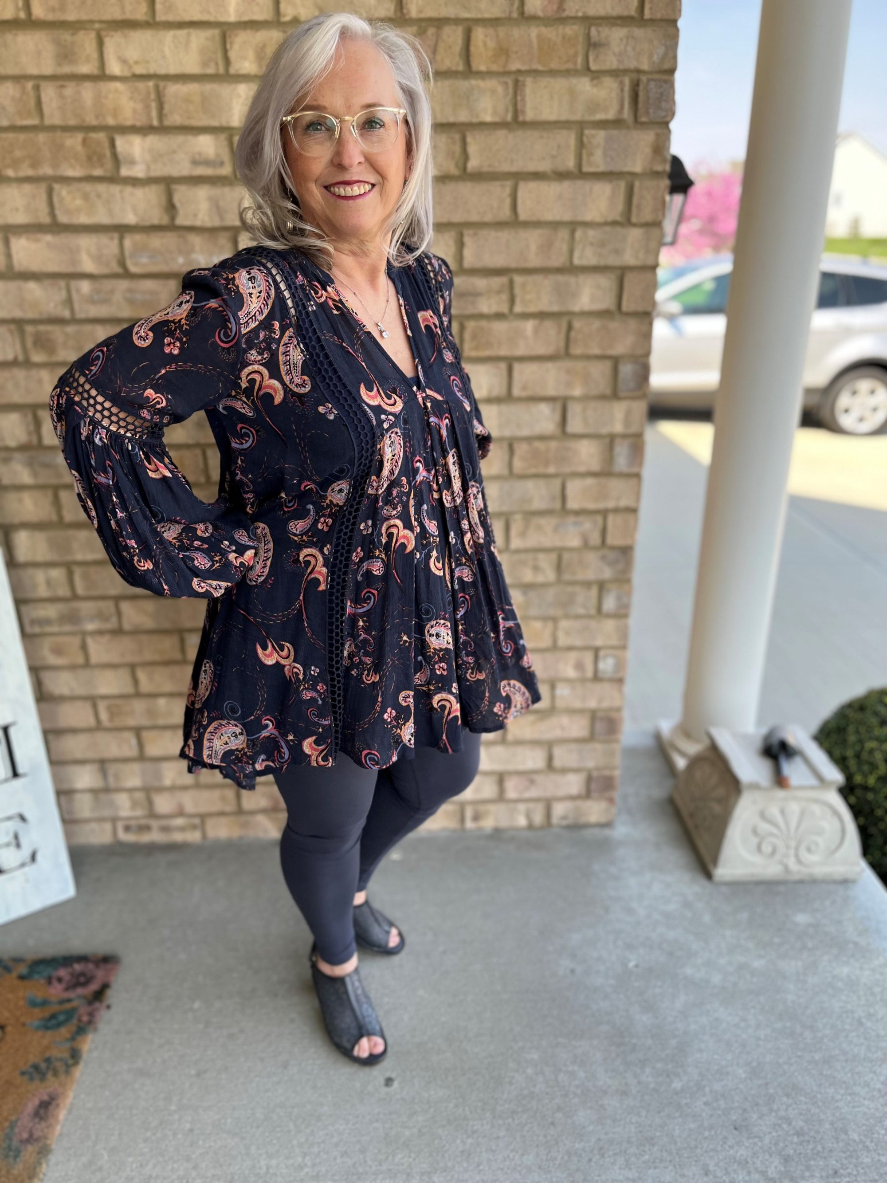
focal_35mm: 26
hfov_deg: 53.1
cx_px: 444
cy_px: 592
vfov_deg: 67.3
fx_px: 888
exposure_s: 1/433
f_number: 1.6
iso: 50
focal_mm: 5.1
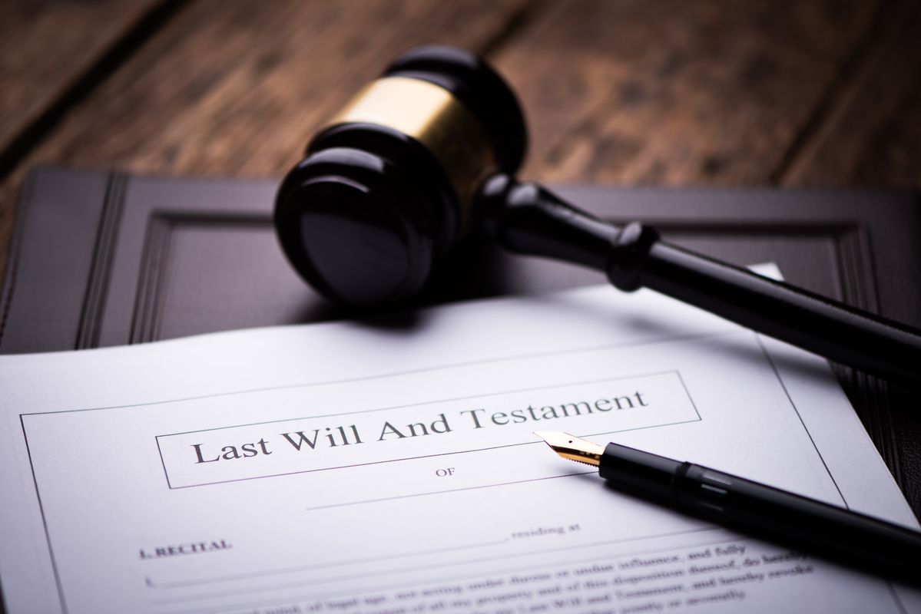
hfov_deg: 19.5
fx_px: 2687
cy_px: 307
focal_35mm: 105
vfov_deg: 13.0
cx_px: 460
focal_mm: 105
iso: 64
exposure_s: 1/125
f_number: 3.2
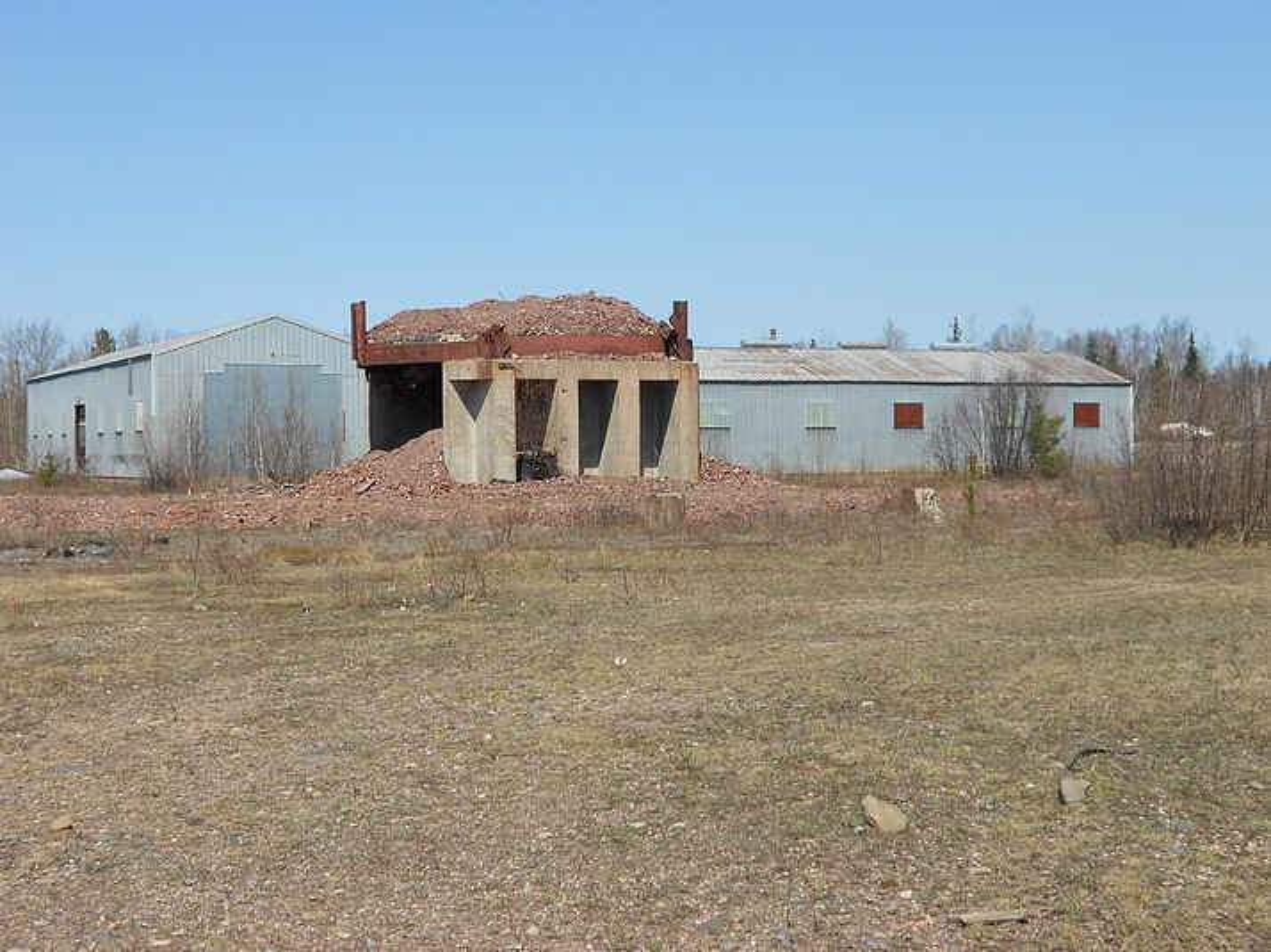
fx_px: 2055
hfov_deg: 34.4
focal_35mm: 56
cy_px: 476
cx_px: 636
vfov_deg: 26.1
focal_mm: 10
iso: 80
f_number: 4.9
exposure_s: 1/640
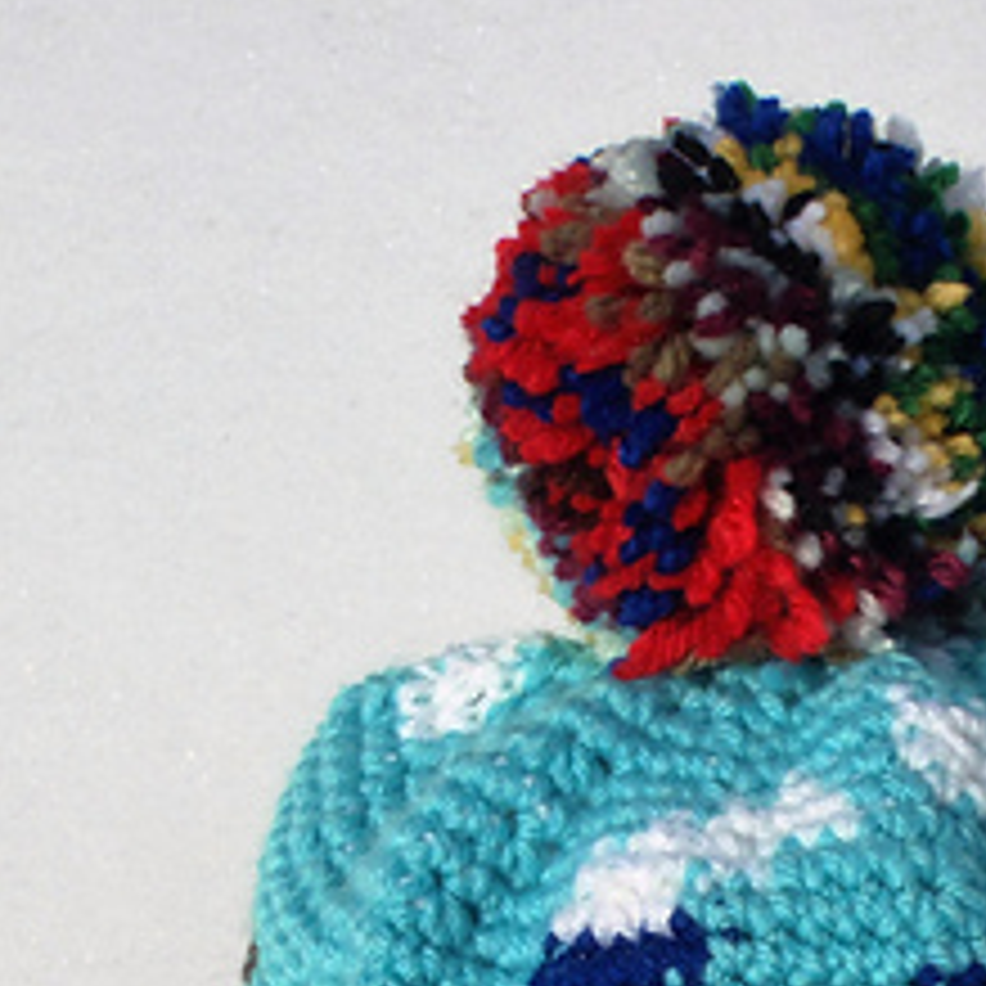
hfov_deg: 18.4
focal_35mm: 93
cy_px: 1072
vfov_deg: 18.0
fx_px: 2997
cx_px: 860
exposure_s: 1/320
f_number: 6.3
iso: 64
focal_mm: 6.53
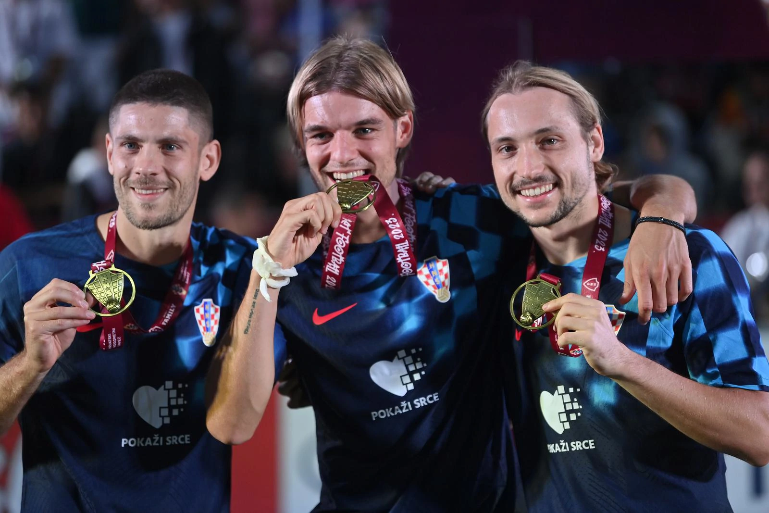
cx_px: 384
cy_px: 256
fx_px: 3525
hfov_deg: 12.5
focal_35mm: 165
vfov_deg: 8.3
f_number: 2.8
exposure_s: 1/640
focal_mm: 165
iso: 2000
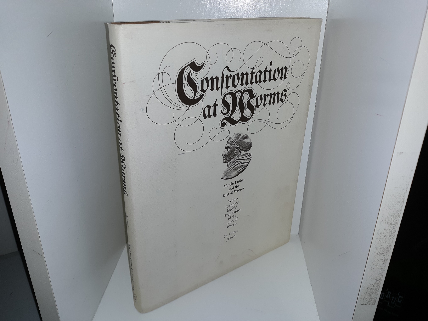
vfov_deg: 49.7
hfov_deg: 63.4
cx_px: 214
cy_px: 160
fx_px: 346
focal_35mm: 28
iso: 40
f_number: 1.7
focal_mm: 3.7
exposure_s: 1/144
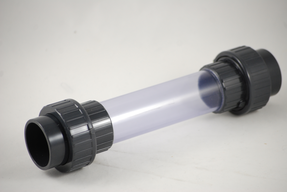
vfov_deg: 7.9
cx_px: 144
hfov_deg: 11.8
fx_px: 1389
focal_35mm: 174
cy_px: 96
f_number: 5
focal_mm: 116
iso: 400
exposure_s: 1/60
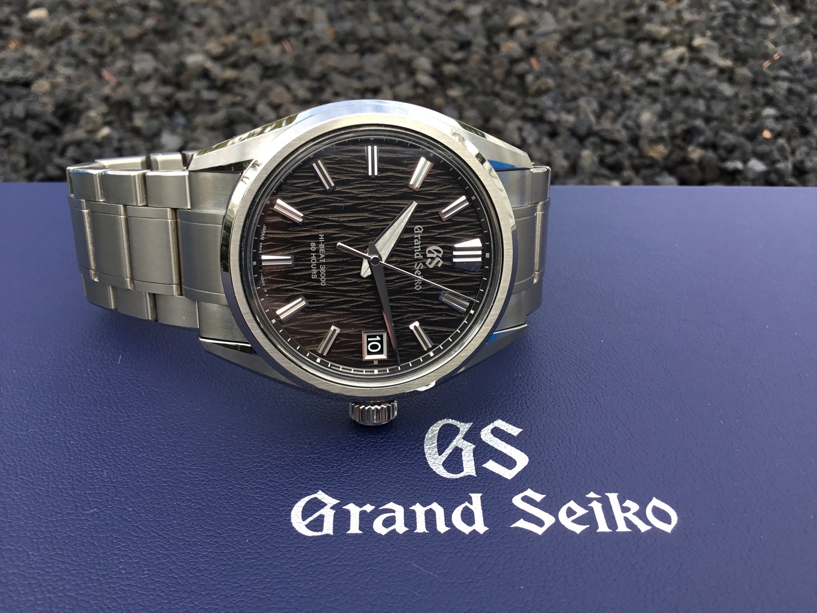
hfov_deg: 58.3
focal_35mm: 31
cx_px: 408
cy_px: 306
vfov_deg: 45.4
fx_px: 732
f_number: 2.4
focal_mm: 3.3
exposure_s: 1/126
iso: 25
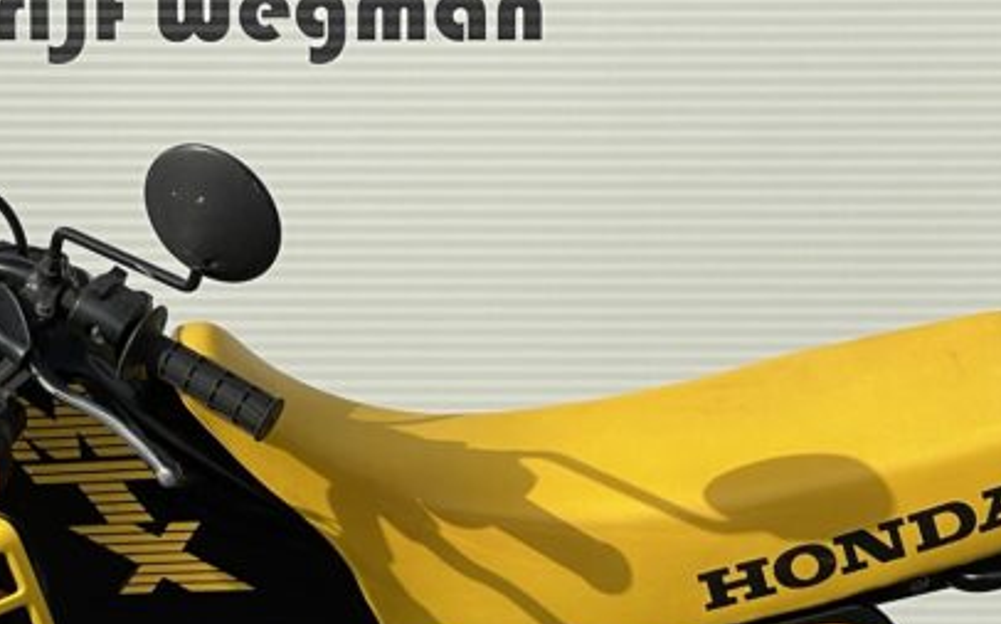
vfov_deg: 8.9
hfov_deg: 14.4
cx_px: 319
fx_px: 3952
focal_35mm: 145
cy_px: 735
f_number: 2
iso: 25
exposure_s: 1/1916
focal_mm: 6
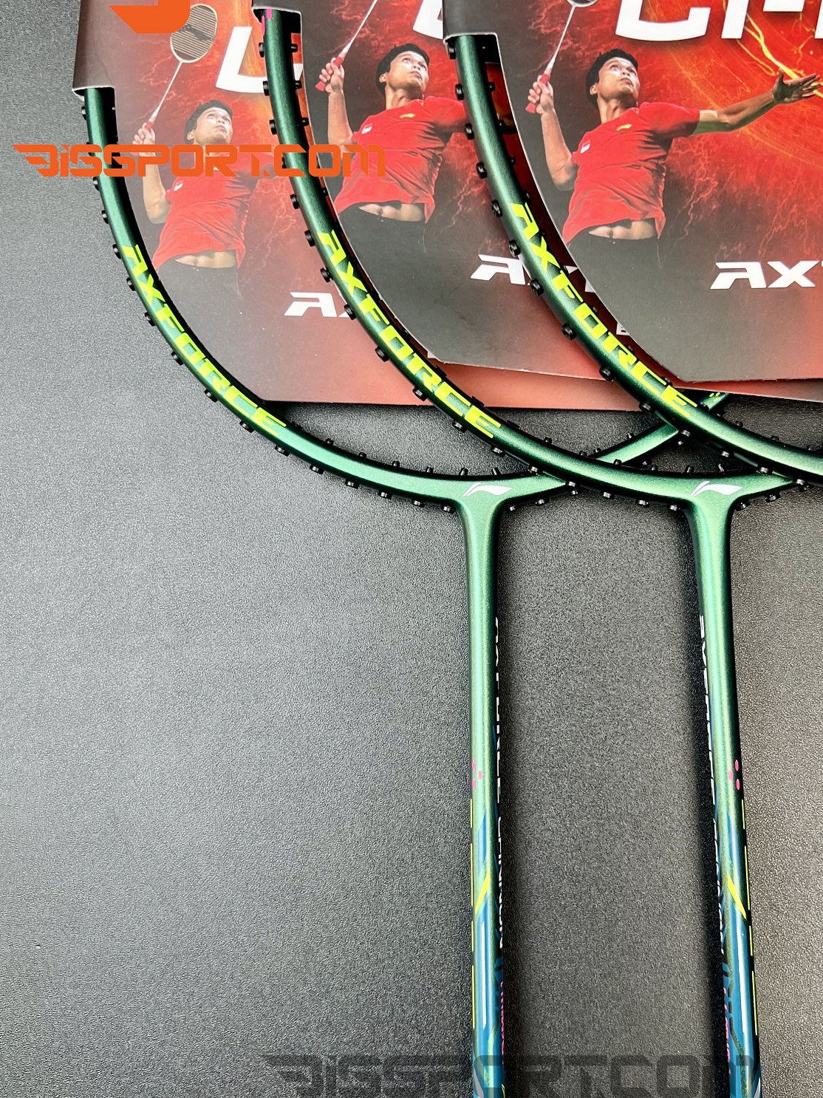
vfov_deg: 52.6
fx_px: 1110
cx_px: 510
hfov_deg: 40.4
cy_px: 527
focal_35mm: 35
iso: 40
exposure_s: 1/100
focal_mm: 5.7
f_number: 1.5
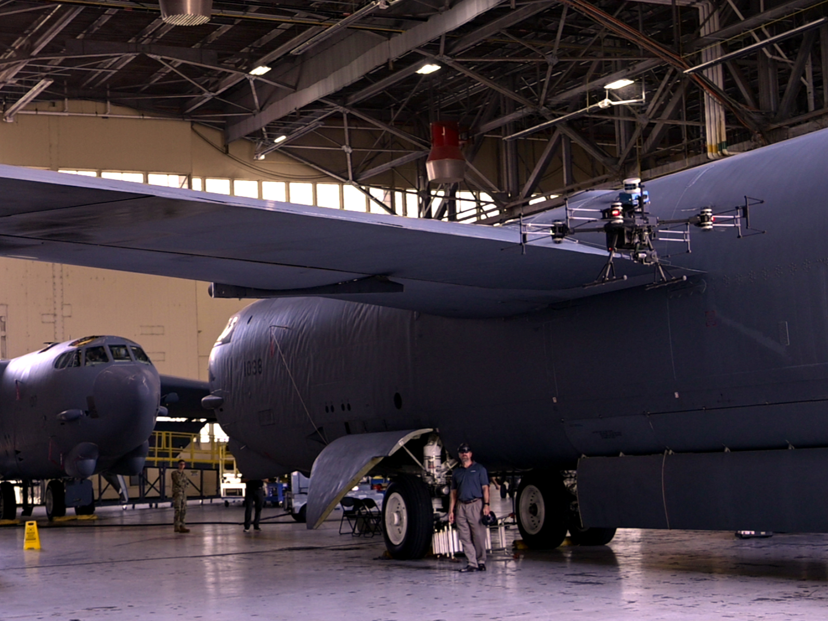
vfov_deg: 29.1
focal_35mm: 50
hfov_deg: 38.2
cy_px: 310
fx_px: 1196
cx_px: 452
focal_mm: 46
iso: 320
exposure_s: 1/60
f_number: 6.3
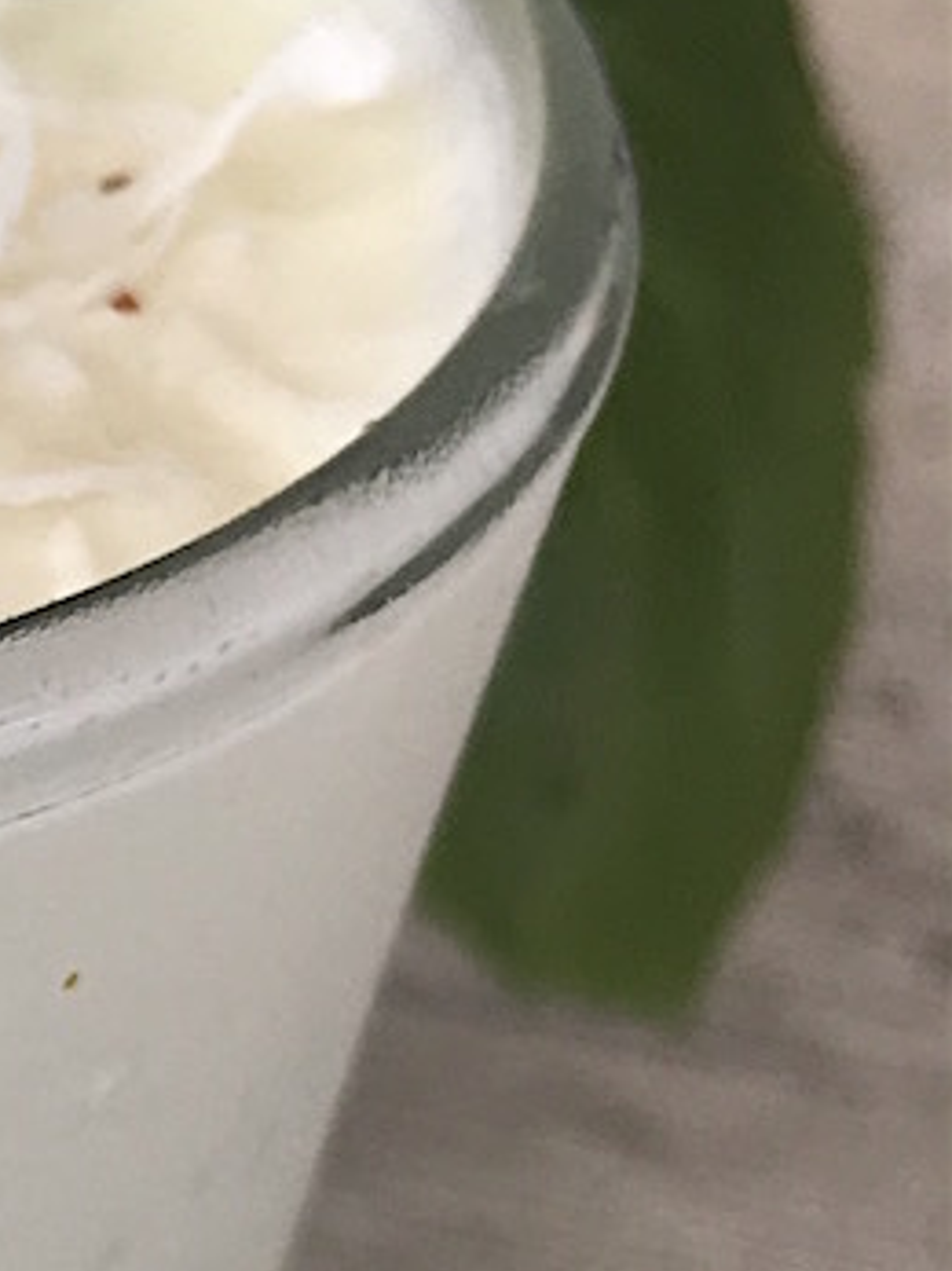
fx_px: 4183
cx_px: -919
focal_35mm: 114
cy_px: 1016
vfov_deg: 17.1
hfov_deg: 11.7
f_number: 2.2
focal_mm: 4.15
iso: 40
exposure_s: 1/120
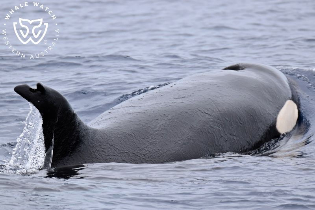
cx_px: 158
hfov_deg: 3.5
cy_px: 105
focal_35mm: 585
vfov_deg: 2.3
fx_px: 5117
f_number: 6
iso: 400
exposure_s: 1/1600
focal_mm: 390
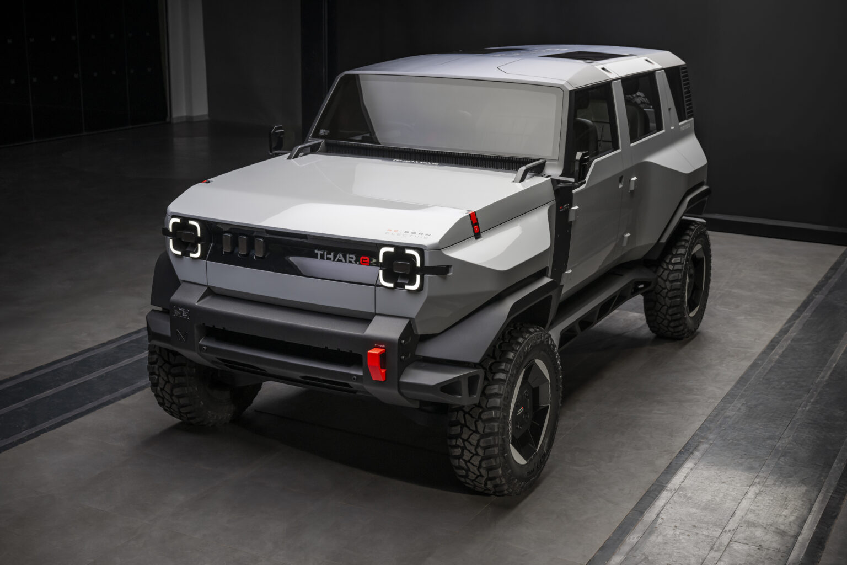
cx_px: 424
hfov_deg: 42.7
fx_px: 1082
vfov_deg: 29.2
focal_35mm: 46
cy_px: 282
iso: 640
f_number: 5
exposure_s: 1/60
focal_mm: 46
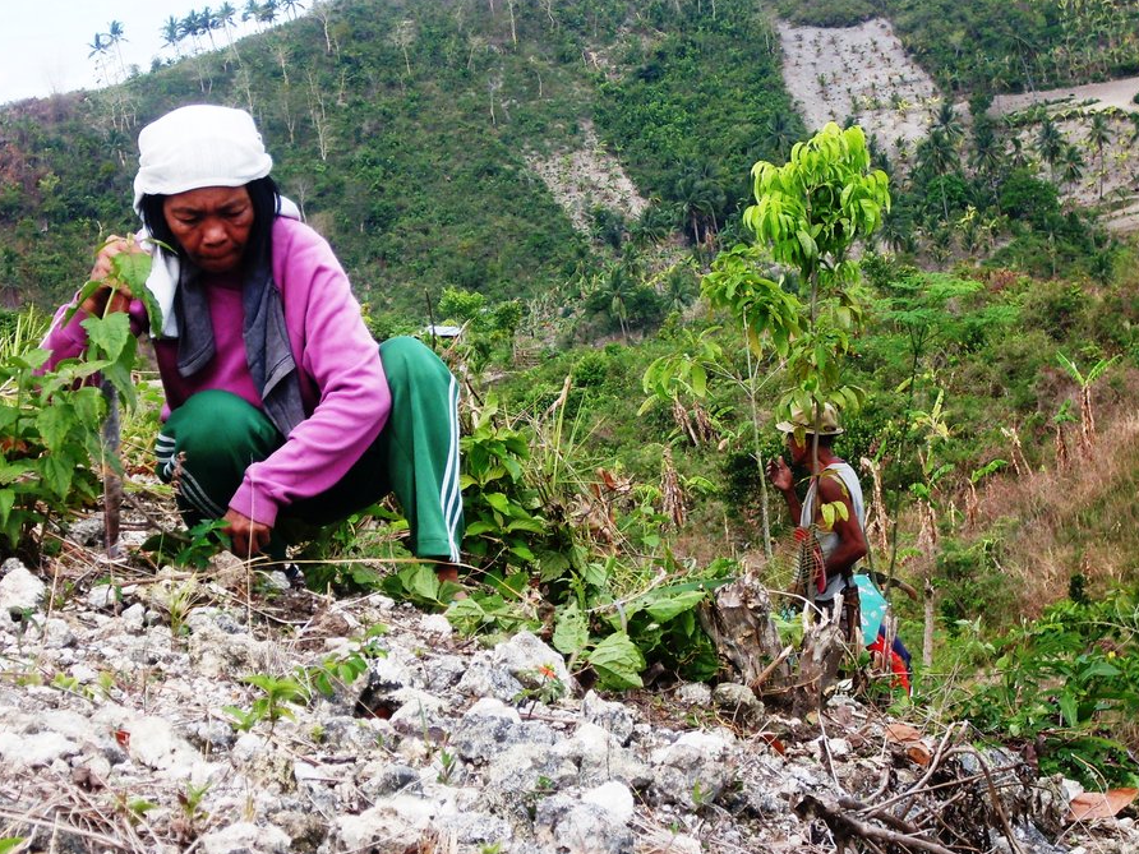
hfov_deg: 21.1
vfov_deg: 15.9
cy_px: 461
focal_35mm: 93
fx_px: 3060
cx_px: 518
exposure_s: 1/350
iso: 80
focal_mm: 13.5
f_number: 4
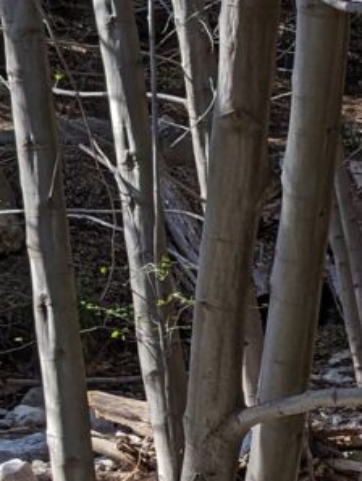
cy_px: 410
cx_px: 742
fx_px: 1699
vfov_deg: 16.0
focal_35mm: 122
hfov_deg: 11.0
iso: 41
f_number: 1.85
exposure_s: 1/690
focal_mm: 6.81
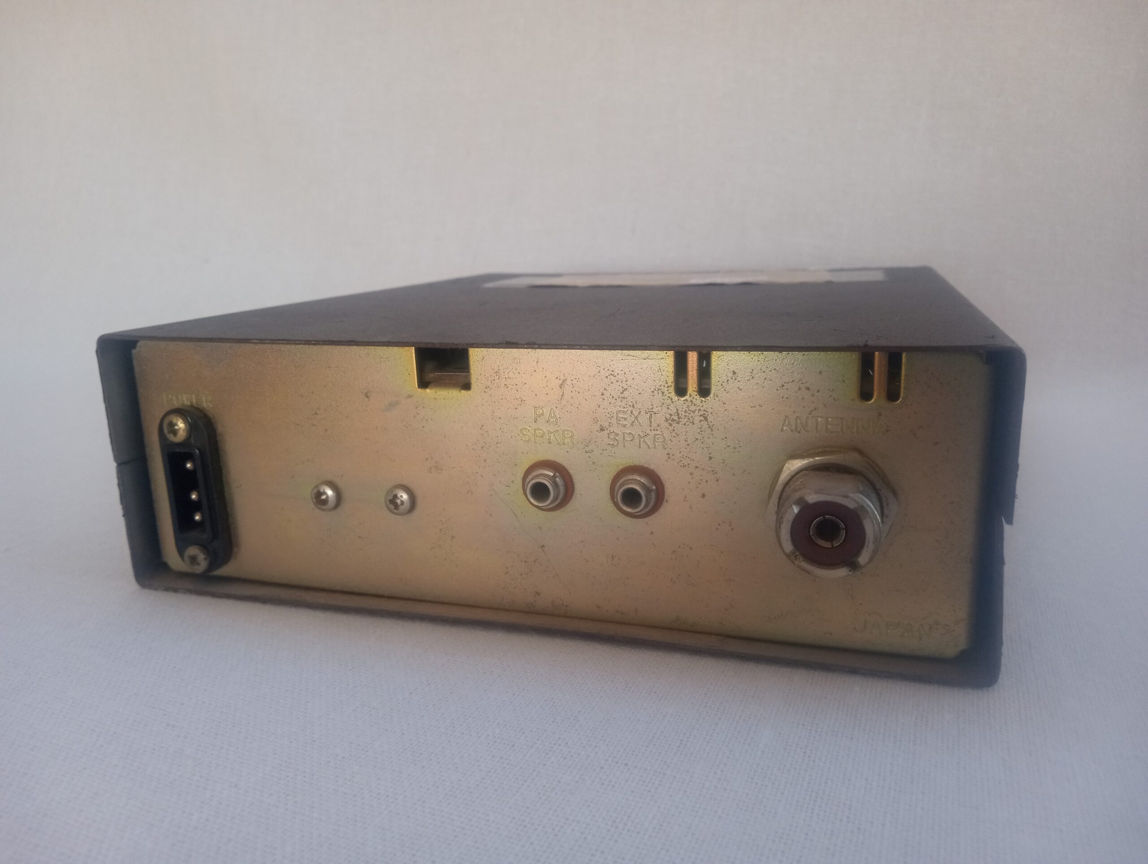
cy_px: 432
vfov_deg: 49.8
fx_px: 930
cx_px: 574
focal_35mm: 28
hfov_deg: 63.4
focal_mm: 3.42
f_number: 2.2
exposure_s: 1/120
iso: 109
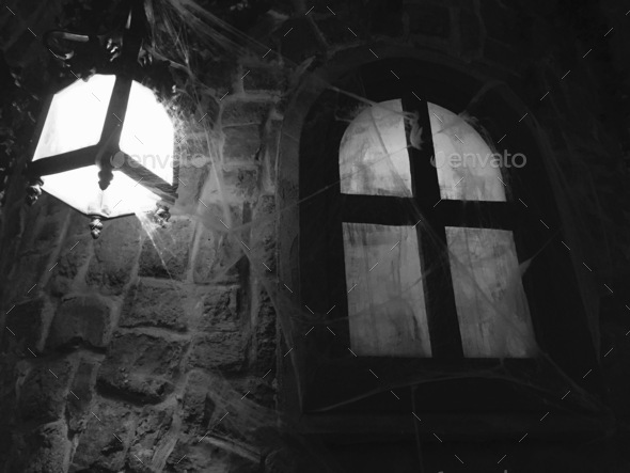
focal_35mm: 29
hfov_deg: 61.6
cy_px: 236
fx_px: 528
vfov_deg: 48.3
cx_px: 315
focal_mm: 4.15
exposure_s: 1/25
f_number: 2.2
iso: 250
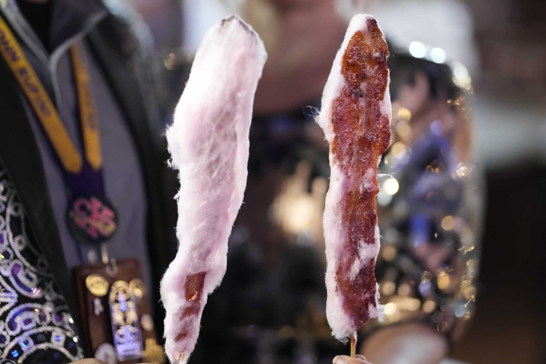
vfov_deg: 10.2
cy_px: 182
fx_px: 2047
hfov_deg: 15.2
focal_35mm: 135
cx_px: 273
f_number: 1.8
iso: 5000
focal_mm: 135
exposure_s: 1/400
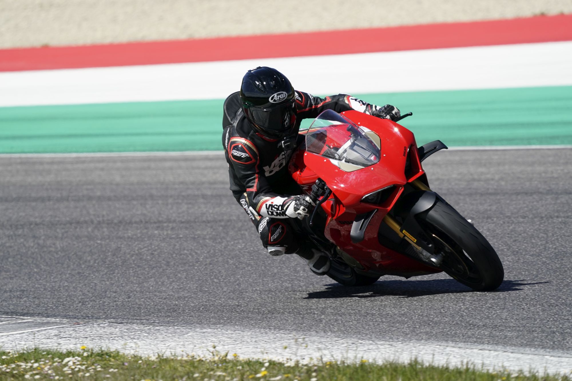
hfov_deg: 3.4
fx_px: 9532
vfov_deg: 2.3
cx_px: 286
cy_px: 190
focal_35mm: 600
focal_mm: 600
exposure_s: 1/1250
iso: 500
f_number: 8
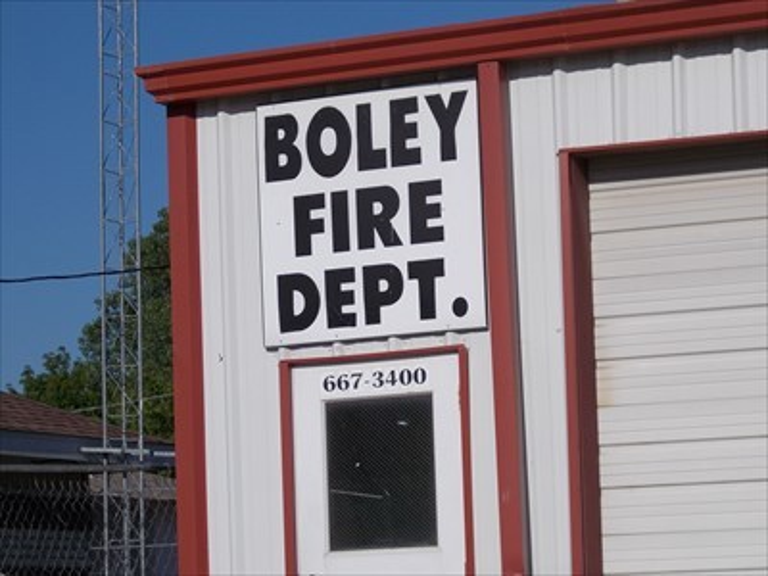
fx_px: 2884
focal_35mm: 130
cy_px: 288
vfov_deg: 11.4
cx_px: 384
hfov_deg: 15.2
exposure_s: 1/640
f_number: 6.5
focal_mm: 23
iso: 80
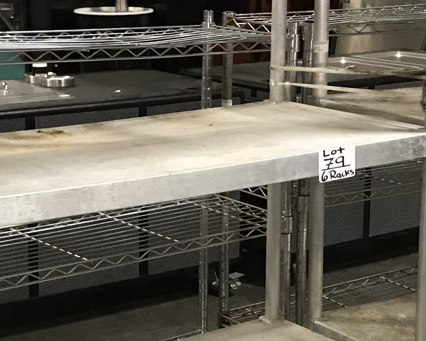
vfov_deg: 15.7
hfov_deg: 19.6
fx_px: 1236
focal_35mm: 98
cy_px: 205
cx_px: 219
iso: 100
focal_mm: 3.99
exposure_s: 1/11
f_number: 1.8
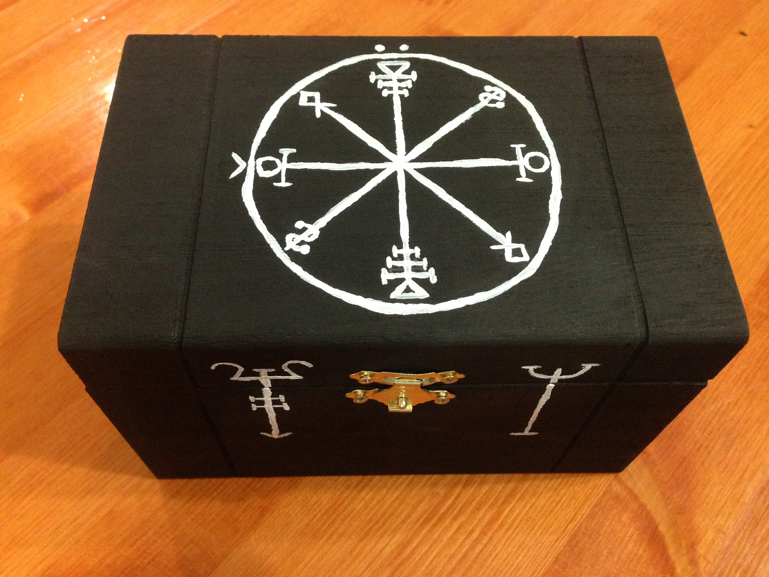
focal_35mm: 33
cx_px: 384
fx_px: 733
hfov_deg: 55.4
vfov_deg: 42.9
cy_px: 288
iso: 400
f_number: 2.4
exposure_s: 1/17
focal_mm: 4.12
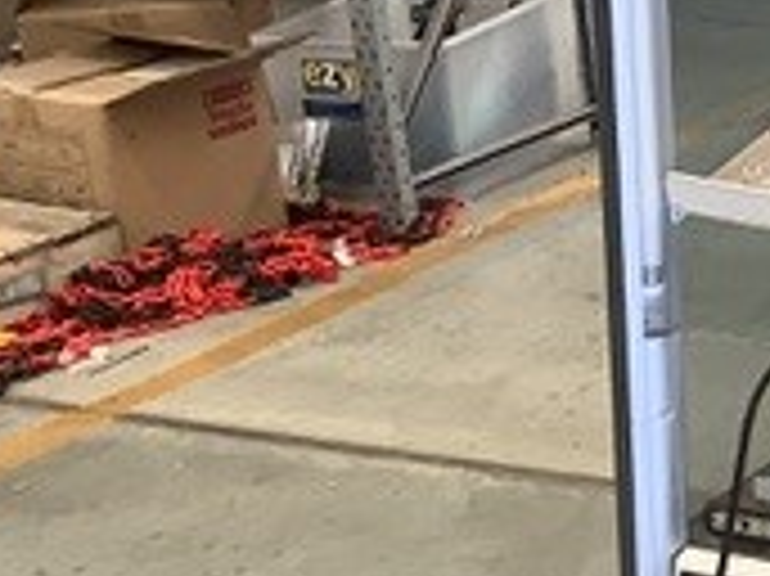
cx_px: 1387
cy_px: 248
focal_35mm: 116
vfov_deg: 12.8
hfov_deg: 14.8
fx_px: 2579
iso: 80
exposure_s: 1/50
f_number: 2.4
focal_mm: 3.3
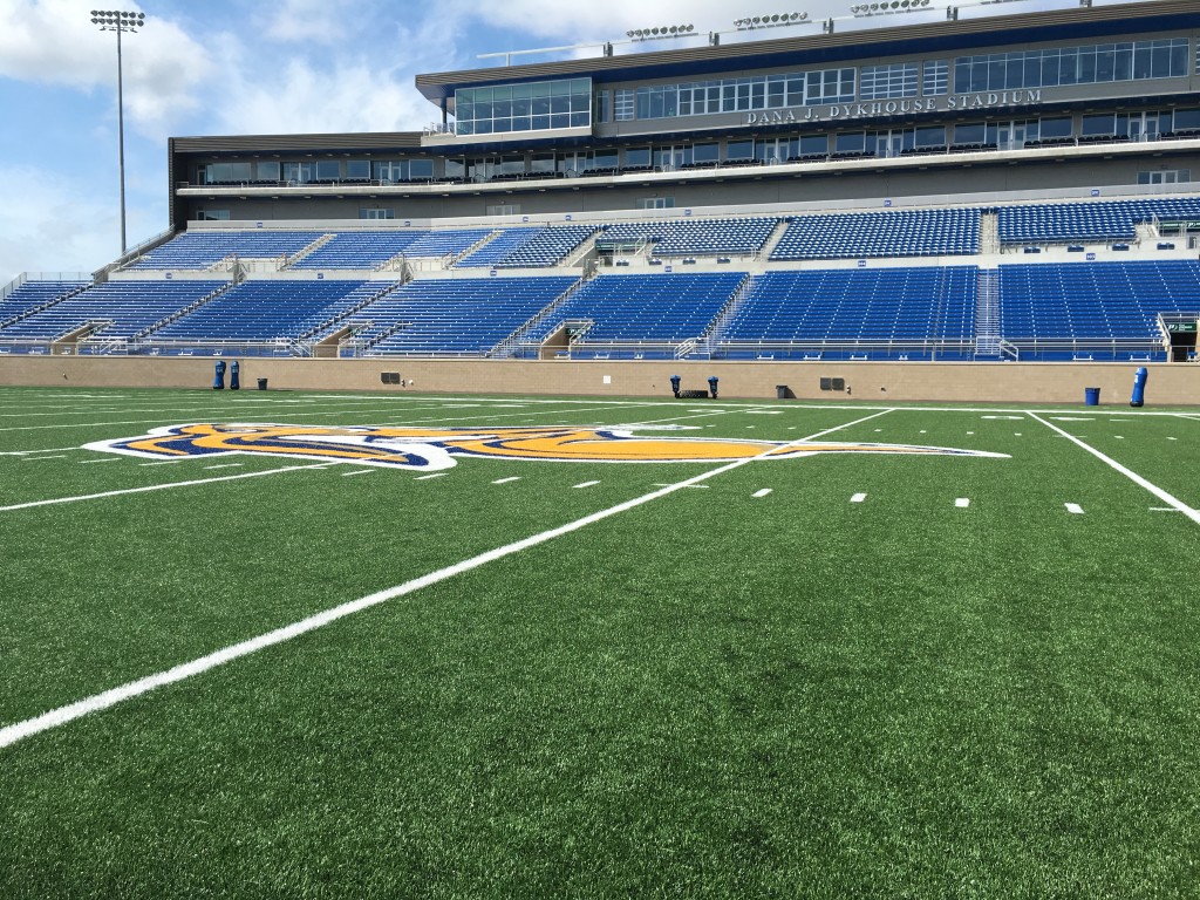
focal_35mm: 29
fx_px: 1005
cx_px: 600
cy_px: 450
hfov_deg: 61.7
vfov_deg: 48.2
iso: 25
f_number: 2.2
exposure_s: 1/1672
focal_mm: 4.15
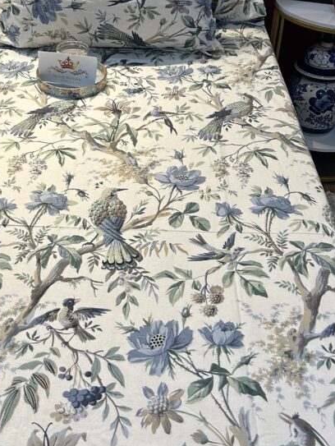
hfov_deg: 29.6
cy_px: 125
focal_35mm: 49
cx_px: 133
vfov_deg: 38.1
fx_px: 632
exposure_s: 1/100
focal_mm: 5.7
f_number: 1.5
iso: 100
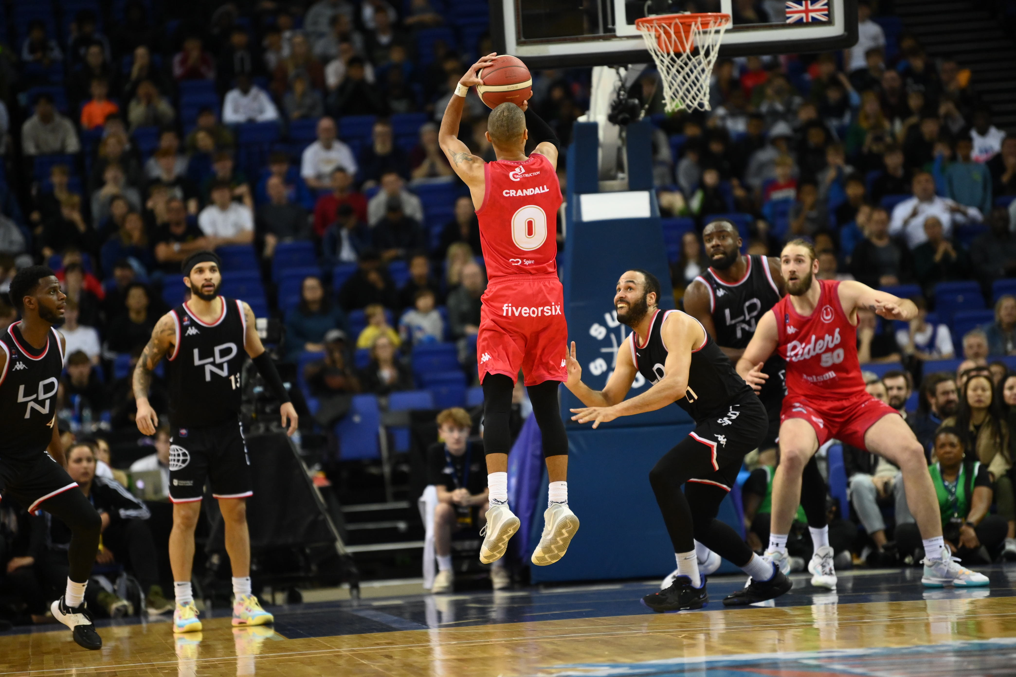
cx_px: 508
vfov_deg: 6.9
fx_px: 5644
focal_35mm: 200
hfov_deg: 10.3
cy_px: 338
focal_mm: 200
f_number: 2.8
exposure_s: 1/1250
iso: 5000
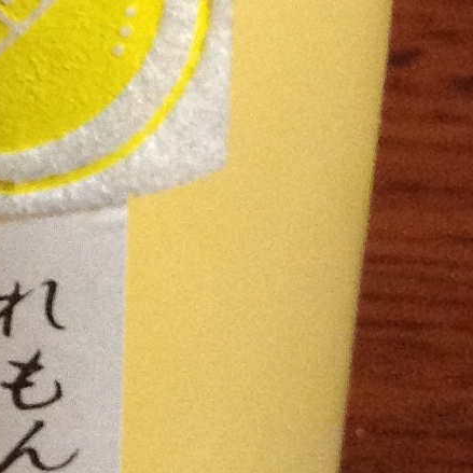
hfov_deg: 10.1
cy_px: -241
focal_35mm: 172
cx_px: 16
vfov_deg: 9.9
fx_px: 2659
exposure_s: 1/24
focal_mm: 3.3
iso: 200
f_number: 2.4
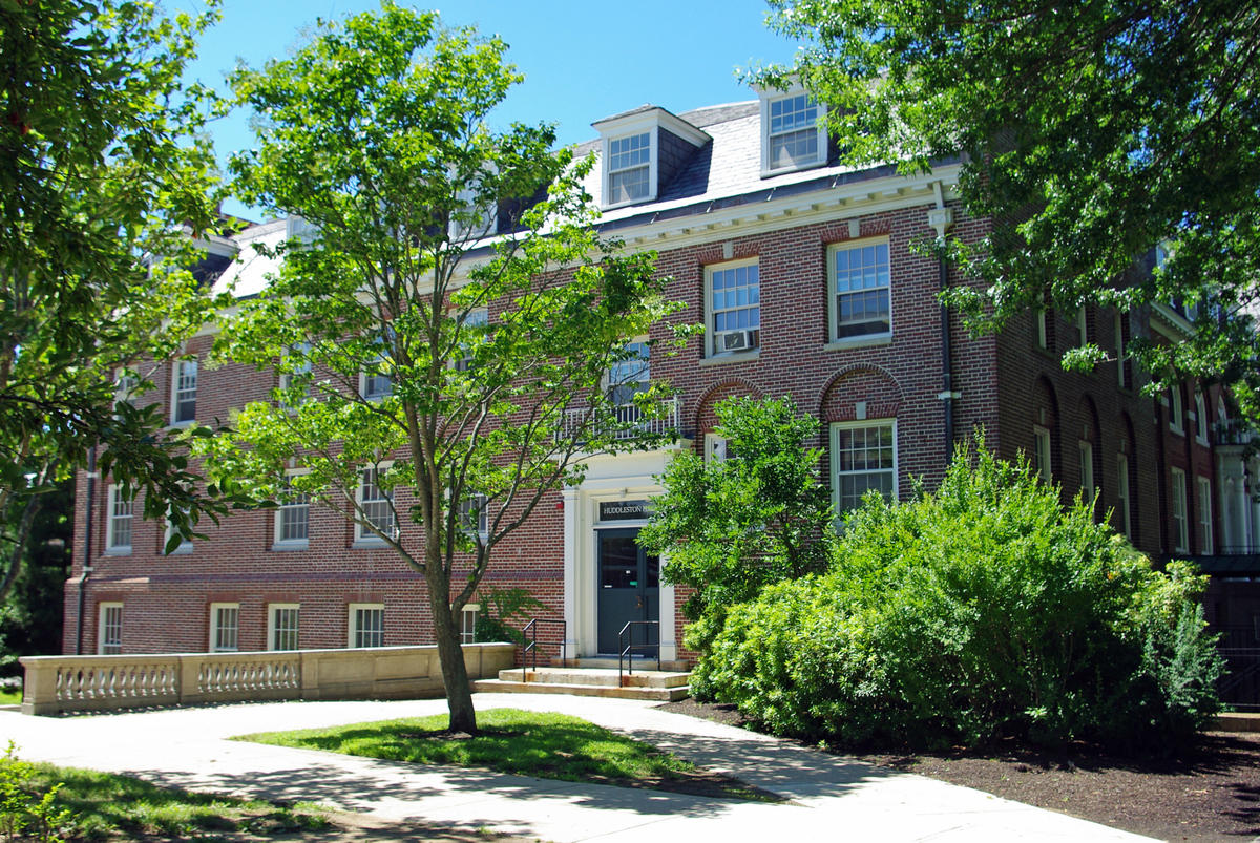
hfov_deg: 55.7
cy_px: 422
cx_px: 630
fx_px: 1191
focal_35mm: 34
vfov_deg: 39.0
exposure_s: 1/125
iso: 100
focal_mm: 23
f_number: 6.7
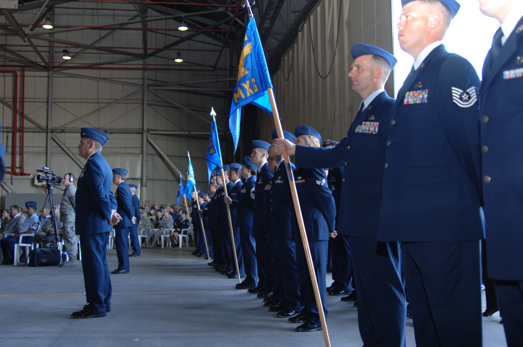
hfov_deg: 46.4
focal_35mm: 42
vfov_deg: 31.8
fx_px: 609
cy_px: 174
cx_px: 262
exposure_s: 1/40
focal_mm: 28
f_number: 3
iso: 160
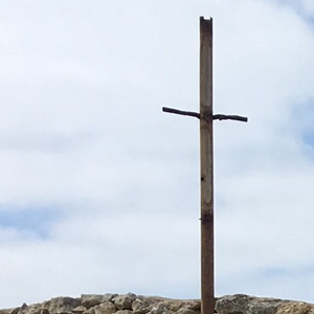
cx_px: 883
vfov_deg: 9.7
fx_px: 1796
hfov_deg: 8.6
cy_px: 492
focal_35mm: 175
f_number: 2.2
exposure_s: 1/2404
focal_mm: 4.15
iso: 25
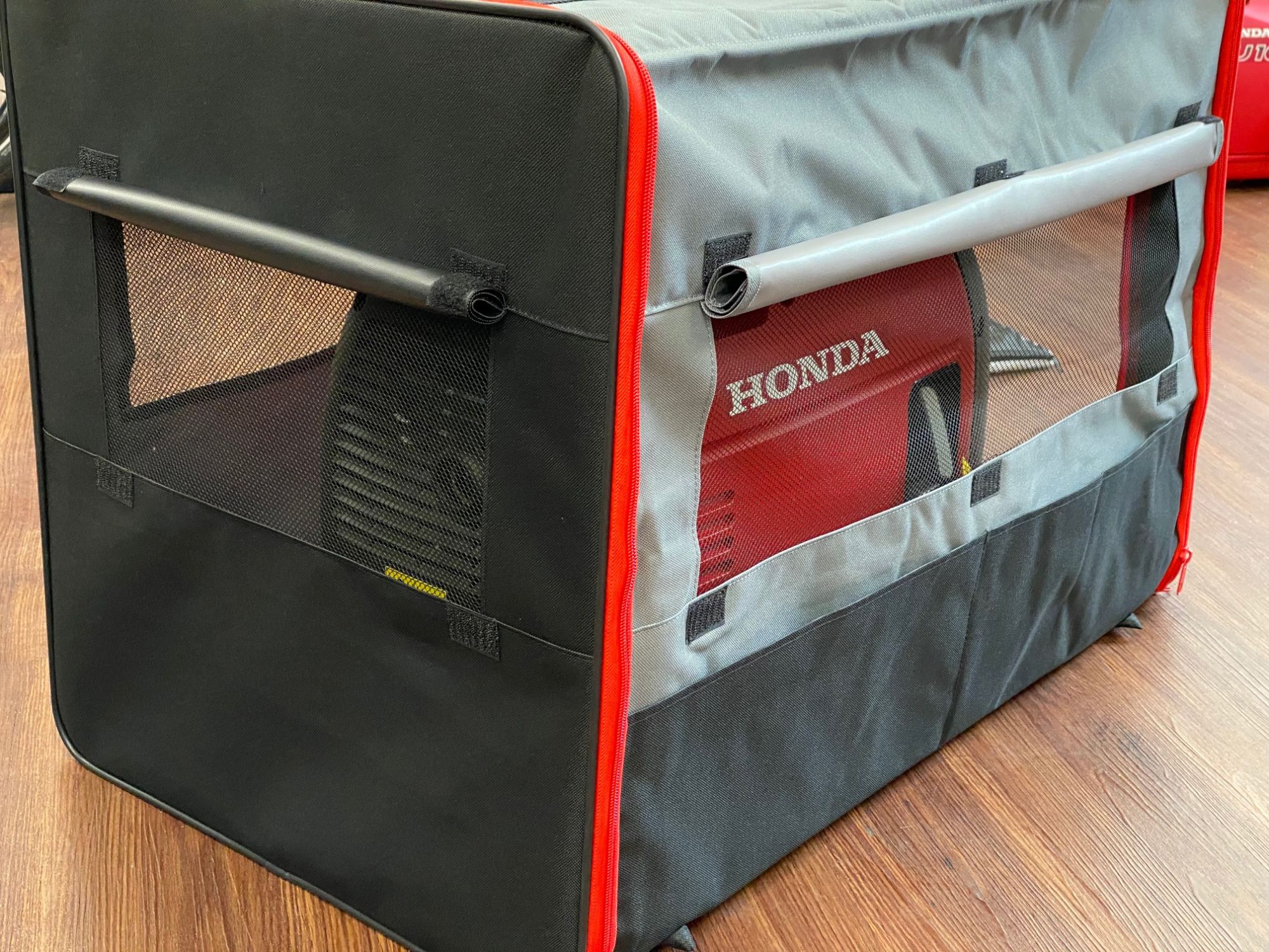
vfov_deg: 28.0
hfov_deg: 36.8
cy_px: 476
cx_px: 634
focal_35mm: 52
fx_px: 1906
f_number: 2
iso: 200
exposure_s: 1/50
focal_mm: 6
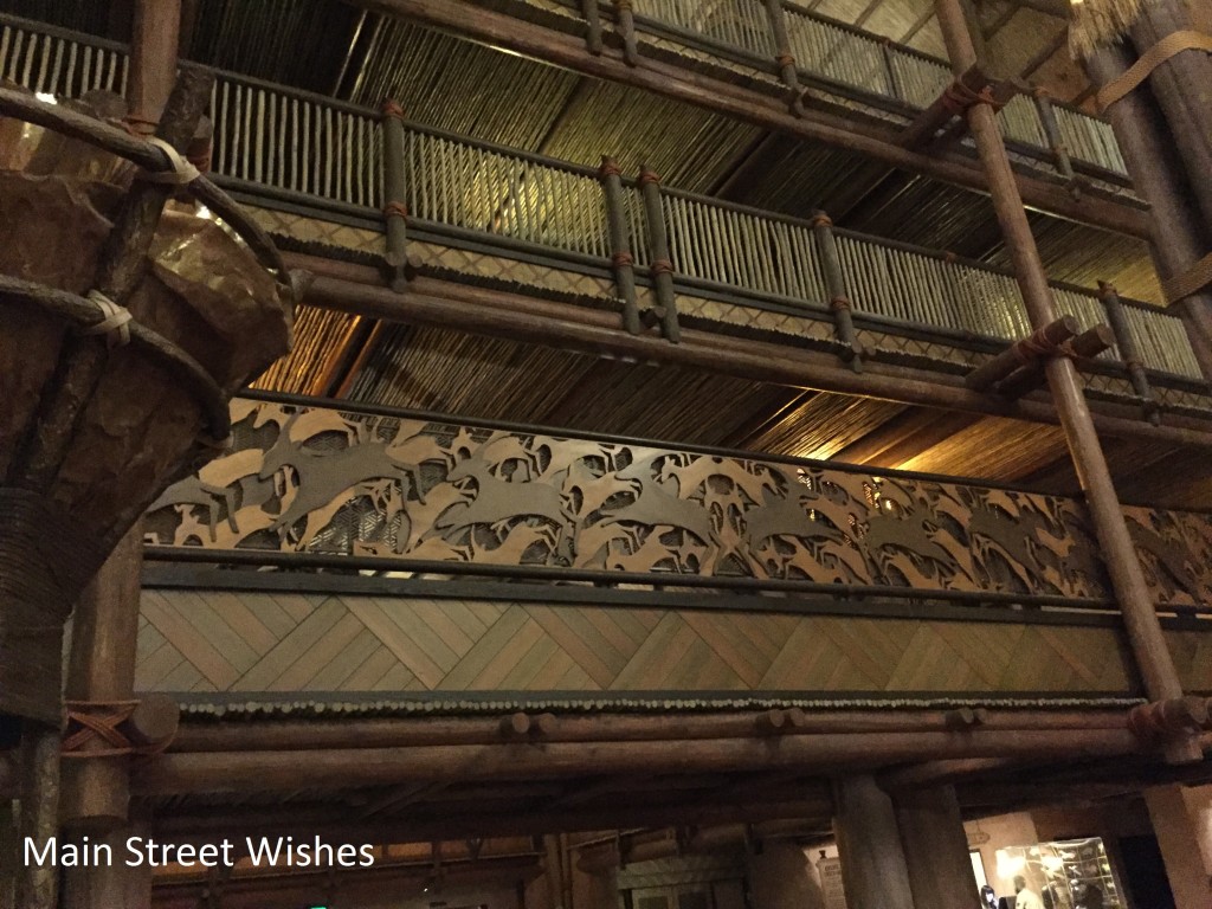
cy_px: 454
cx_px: 606
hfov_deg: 61.7
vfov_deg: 48.2
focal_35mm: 29
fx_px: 1015
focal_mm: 4.15
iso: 2000
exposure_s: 1/15
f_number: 2.2
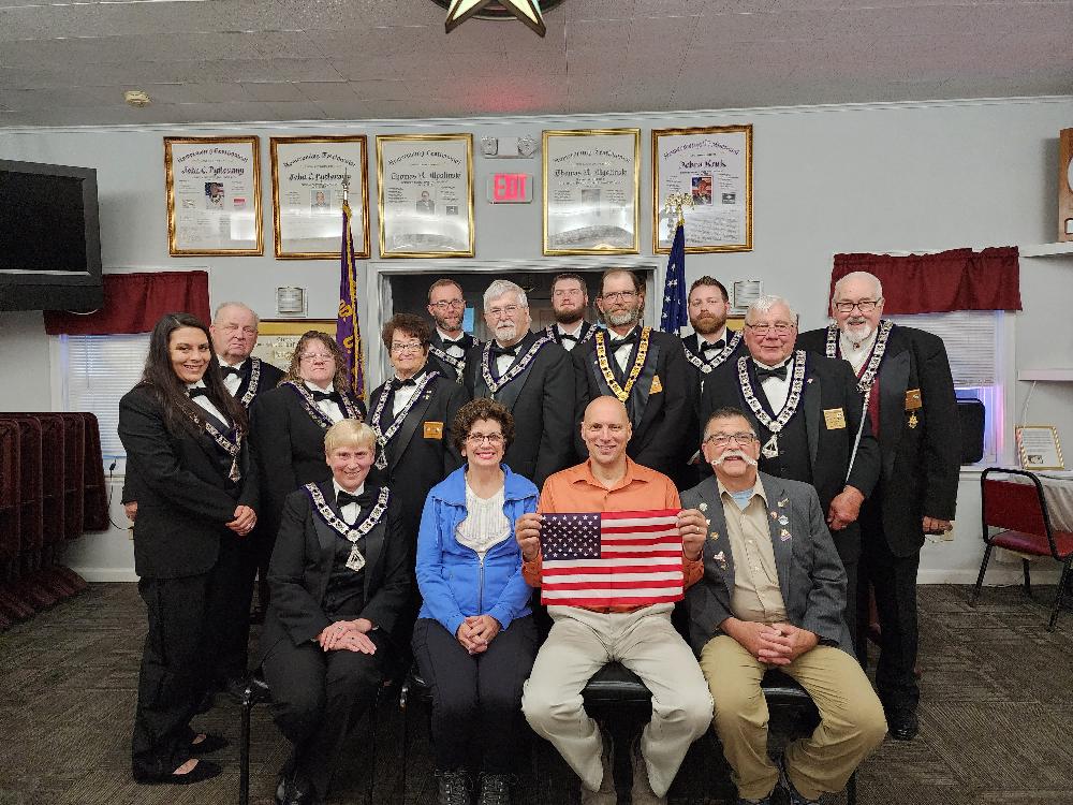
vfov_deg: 58.9
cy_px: 402
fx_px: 713
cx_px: 536
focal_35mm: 23
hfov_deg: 73.9
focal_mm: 6.4
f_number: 1.8
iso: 640
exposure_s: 1/40
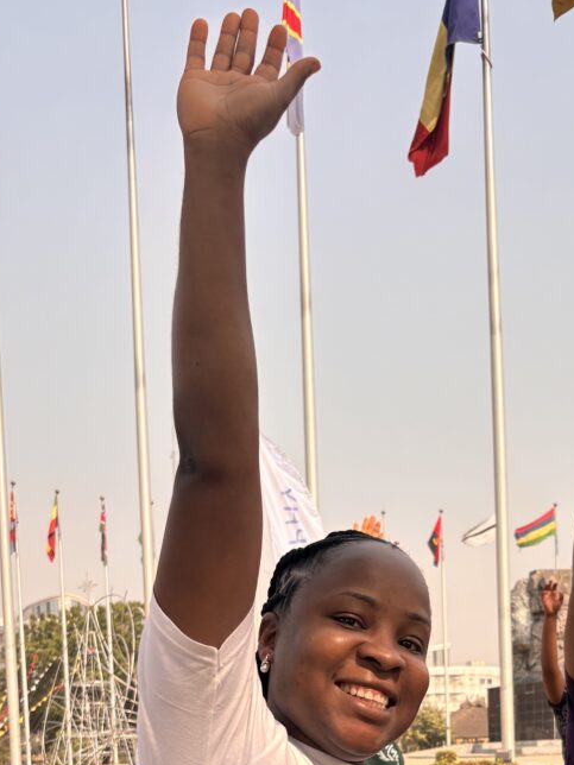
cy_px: 815
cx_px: 323
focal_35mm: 62
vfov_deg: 28.7
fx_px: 1371
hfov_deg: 23.6
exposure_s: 1/1477
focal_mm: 5.96
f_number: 1.6
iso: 50
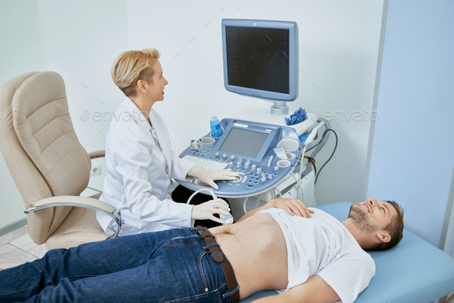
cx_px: 227
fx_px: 442
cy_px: 152
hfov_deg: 54.4
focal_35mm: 35
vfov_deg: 37.9
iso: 200
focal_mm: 35
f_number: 3.2
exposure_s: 1/250
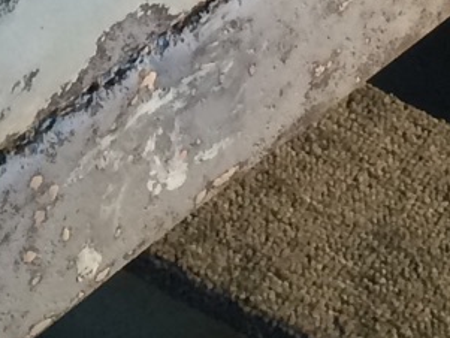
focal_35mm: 197
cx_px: 127
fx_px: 2562
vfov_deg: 6.8
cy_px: -679
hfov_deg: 10.0
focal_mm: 4.15
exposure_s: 1/30
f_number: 2.2
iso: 80
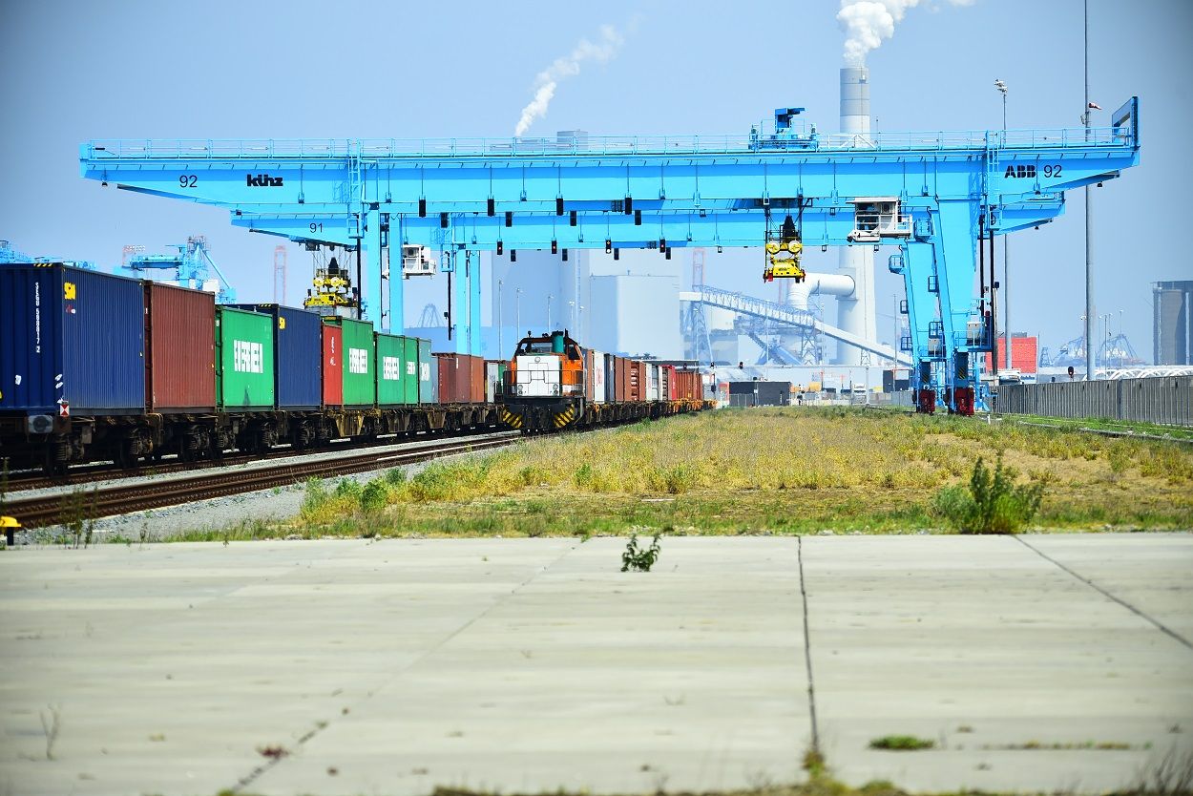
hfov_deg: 13.7
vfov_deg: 9.2
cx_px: 596
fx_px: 4972
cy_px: 398
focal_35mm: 150
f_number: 5
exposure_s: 1/1600
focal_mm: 150
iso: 200
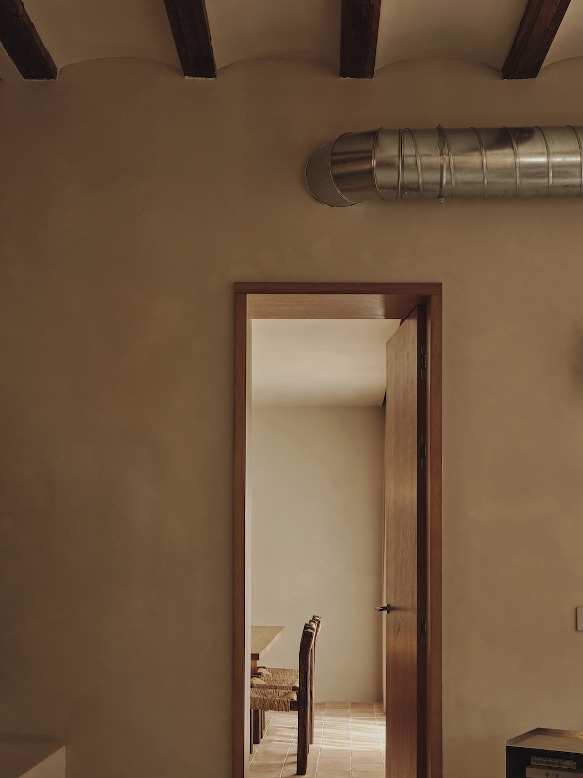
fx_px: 966
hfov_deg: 33.6
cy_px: 514
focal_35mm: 43
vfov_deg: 43.3
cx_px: 319
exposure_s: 1/1.3
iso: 100
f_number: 14
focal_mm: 38.9
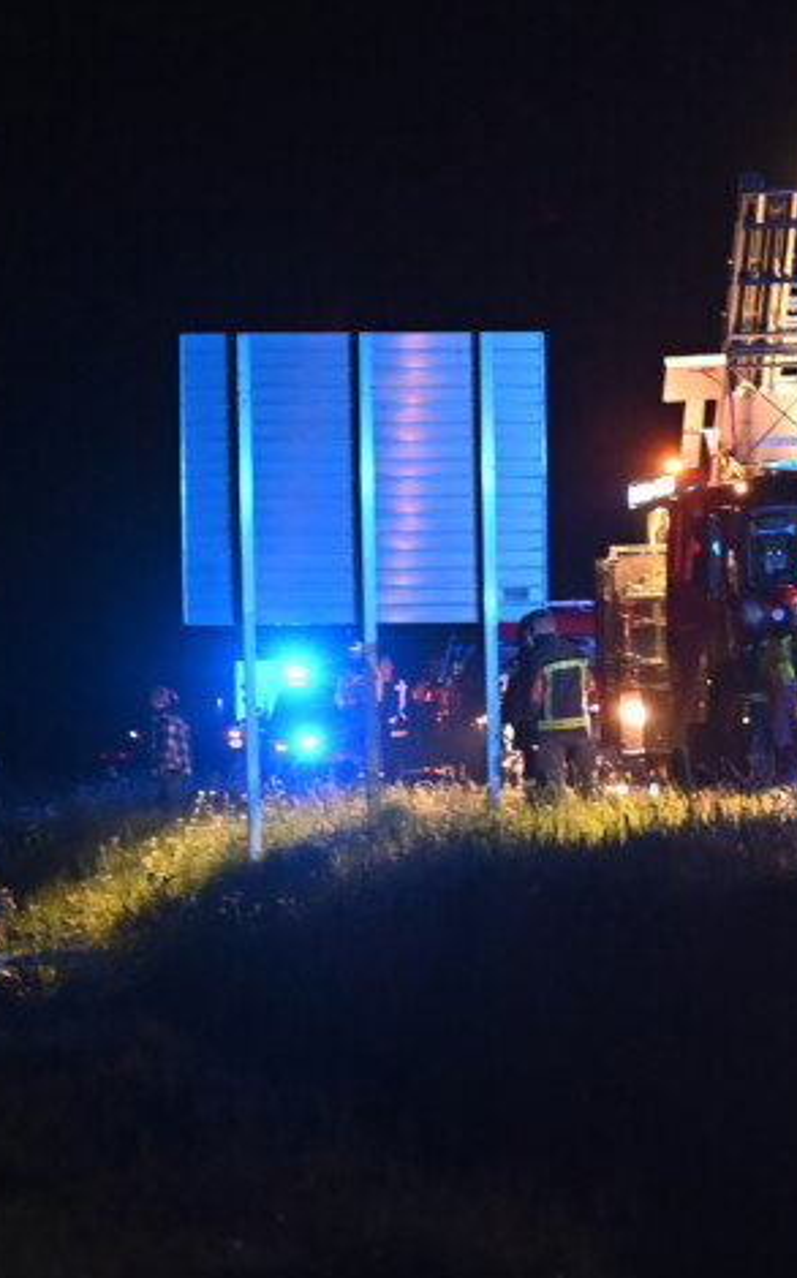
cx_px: 876
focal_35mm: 250
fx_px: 8704
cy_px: 716
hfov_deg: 5.2
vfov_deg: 8.4
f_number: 2.8
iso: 5000
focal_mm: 90
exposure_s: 1/80
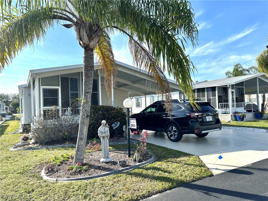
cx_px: 134
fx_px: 186
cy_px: 100
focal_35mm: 24
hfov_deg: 71.6
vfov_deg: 56.8
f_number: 1.78
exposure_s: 1/3597
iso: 80
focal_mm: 6.86
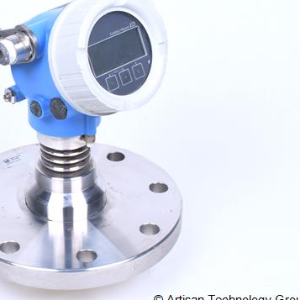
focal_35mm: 60
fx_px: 588
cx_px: 65
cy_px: 140
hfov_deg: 28.1
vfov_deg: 28.6
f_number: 16
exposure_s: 1/200
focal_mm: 28
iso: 200
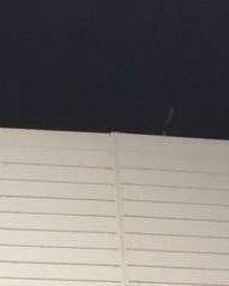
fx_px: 1864
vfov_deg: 8.4
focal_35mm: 220
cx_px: -509
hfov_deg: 6.3
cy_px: 514
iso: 64
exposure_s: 1/30
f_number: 2.2
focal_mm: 4.15
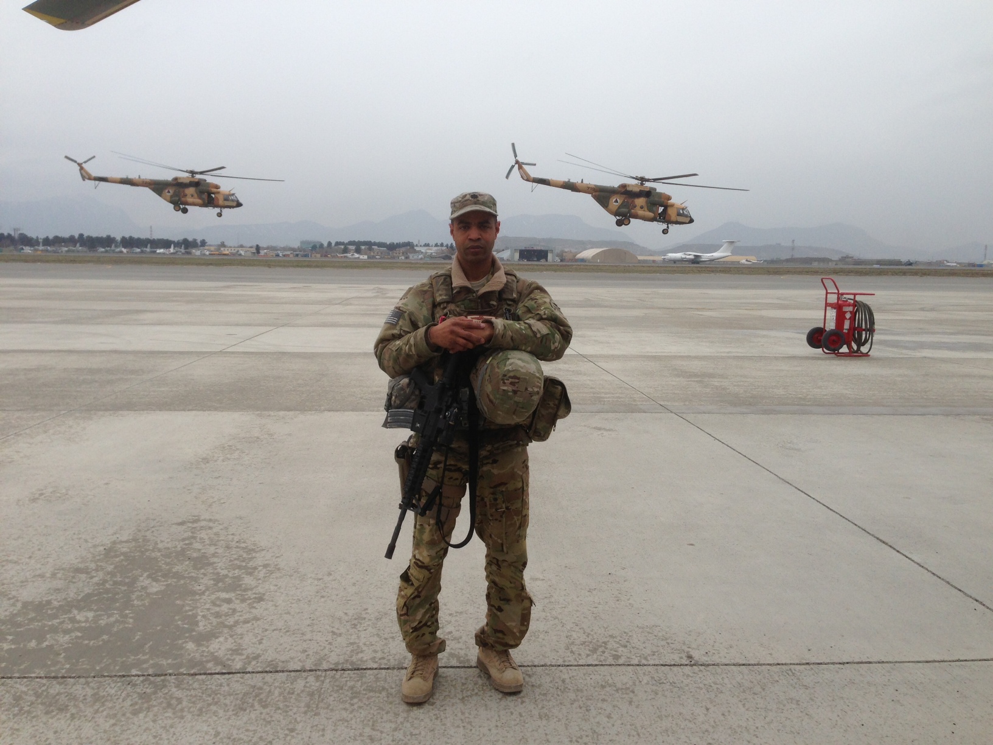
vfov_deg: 42.9
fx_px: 947
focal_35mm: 33
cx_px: 496
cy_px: 372
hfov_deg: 55.4
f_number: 2.4
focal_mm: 4.13
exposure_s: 1/1869
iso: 50
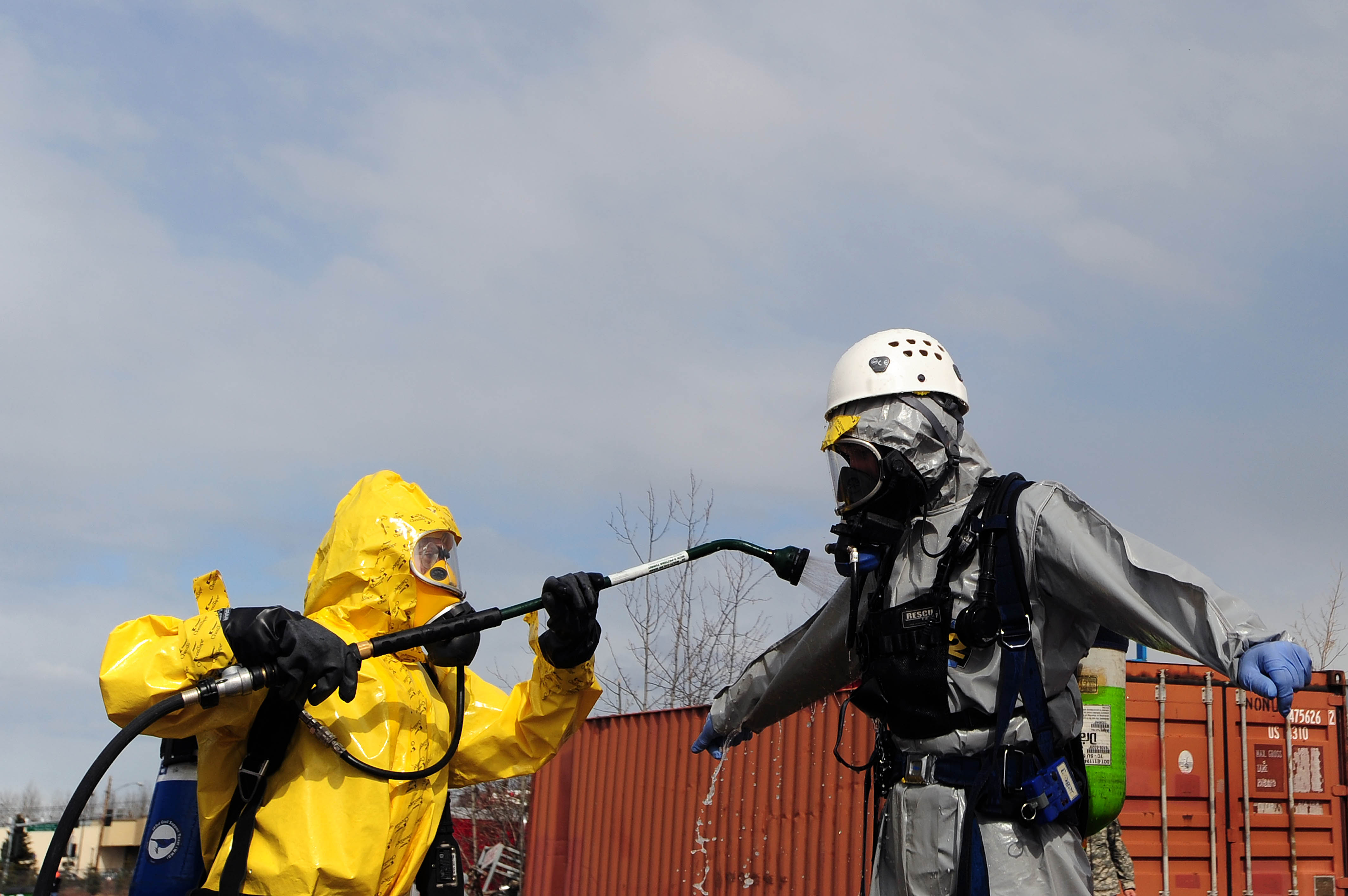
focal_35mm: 35
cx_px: 674
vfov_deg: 37.8
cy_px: 448
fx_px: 1310
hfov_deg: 54.5
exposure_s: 1/1000
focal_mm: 35
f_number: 8
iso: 200
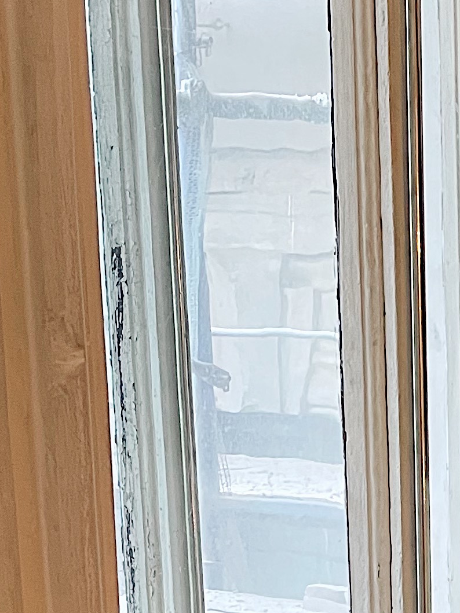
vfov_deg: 18.7
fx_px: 1754
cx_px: 806
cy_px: 741
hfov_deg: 13.5
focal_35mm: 99
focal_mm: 4.2
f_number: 1.6
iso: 200
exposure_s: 1/50
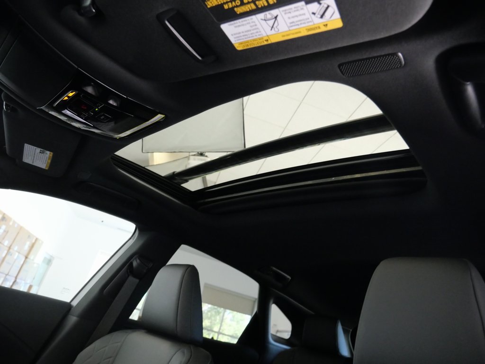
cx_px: 242
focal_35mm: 24
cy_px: 182
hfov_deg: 71.6
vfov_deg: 56.8
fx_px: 336
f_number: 3.5
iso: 3200
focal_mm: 12
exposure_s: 1/50
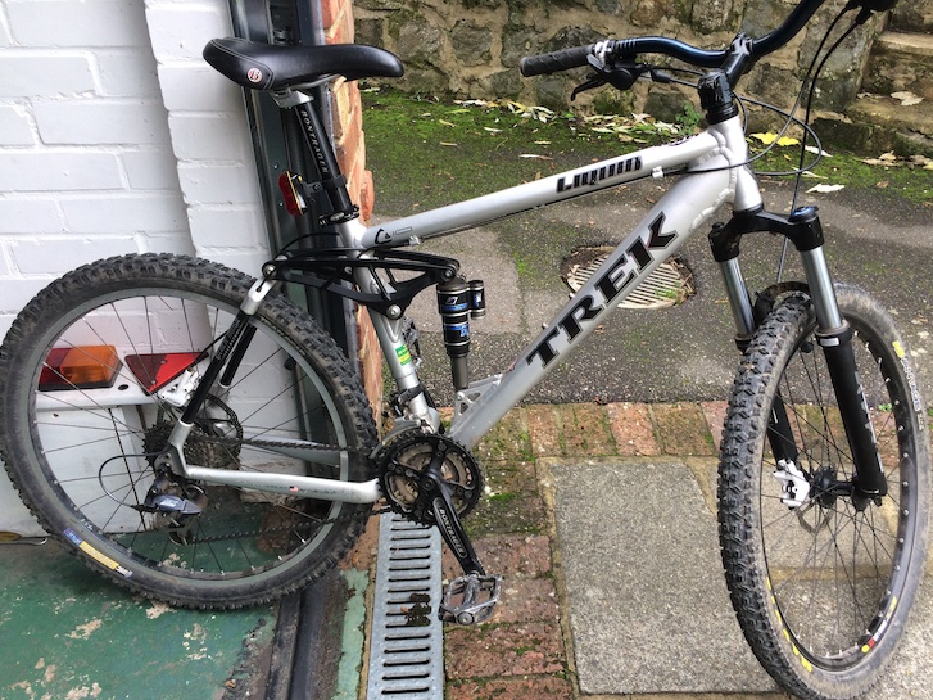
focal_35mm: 33
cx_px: 490
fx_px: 889
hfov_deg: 55.3
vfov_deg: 42.9
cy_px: 379
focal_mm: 4.12
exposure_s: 1/120
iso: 50
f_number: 2.2
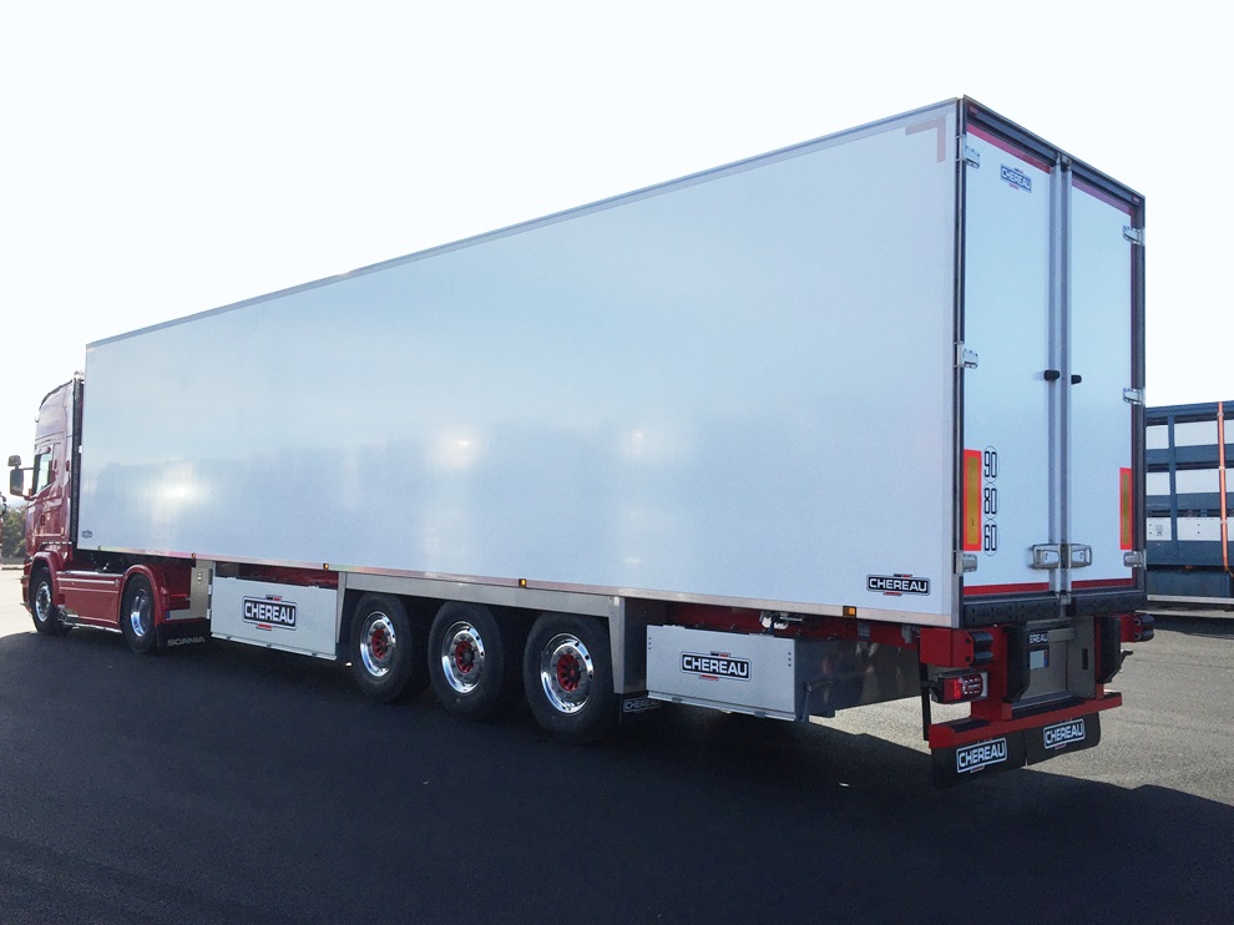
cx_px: 597
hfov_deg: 60.0
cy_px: 475
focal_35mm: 30
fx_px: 1069
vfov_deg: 46.8
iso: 32
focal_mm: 4.15
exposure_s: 1/2083
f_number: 2.2
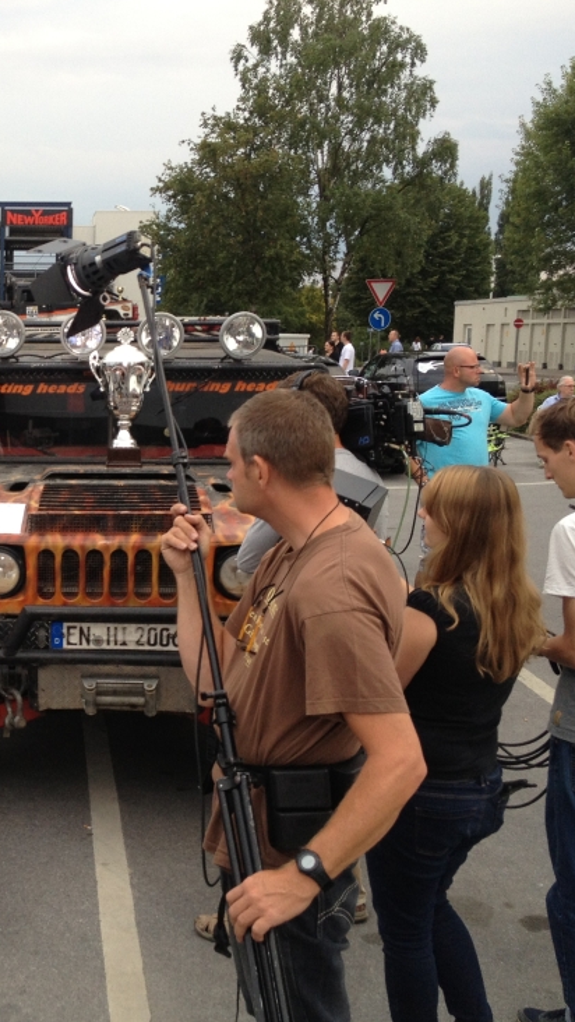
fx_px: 1382
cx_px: 12
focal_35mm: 51
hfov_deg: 22.7
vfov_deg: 40.6
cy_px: 511
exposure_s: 1/120
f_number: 2.4
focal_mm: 4.28
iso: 64
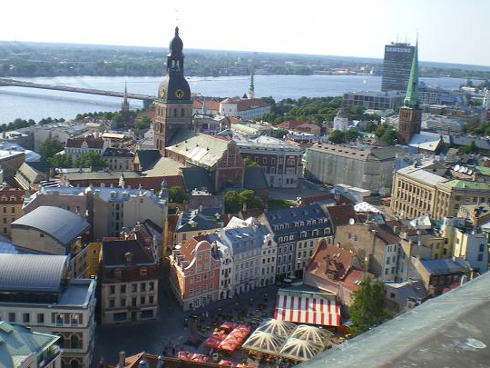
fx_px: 637
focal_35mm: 45
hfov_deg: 42.0
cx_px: 212
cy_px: 183
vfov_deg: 32.2
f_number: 4.6
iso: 64
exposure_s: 1/200
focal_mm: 6.3
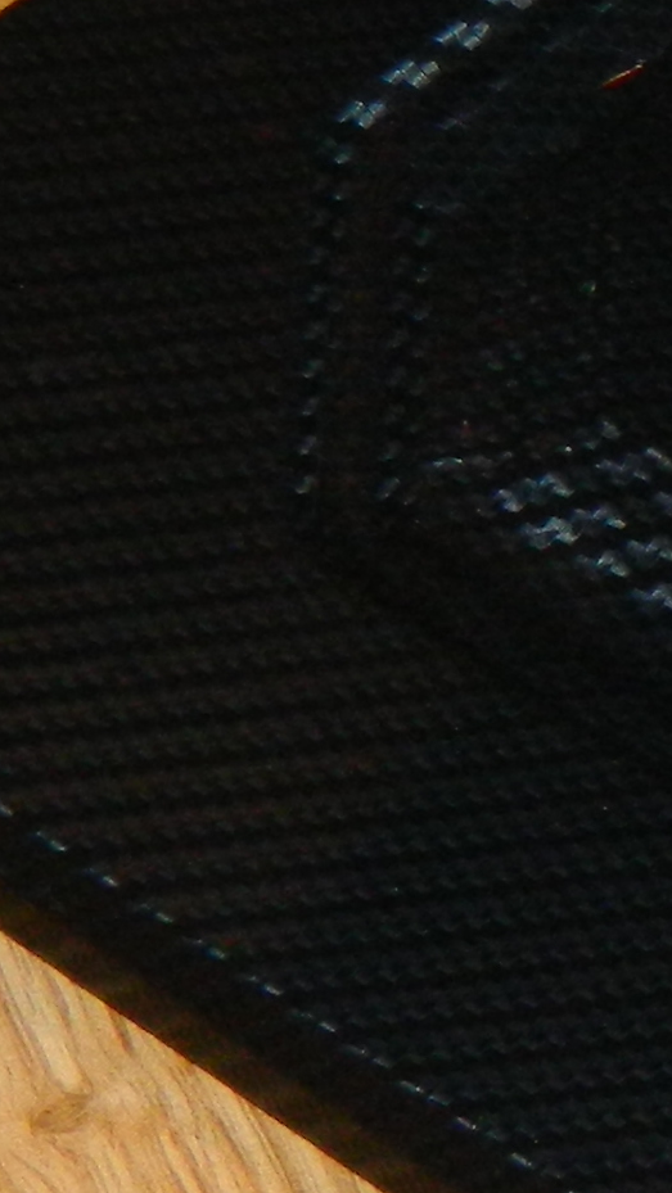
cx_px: 2692
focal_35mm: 238
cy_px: 595
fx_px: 7535
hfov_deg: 4.7
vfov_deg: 9.1
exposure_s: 1/50
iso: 200
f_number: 3.6
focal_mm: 8.4
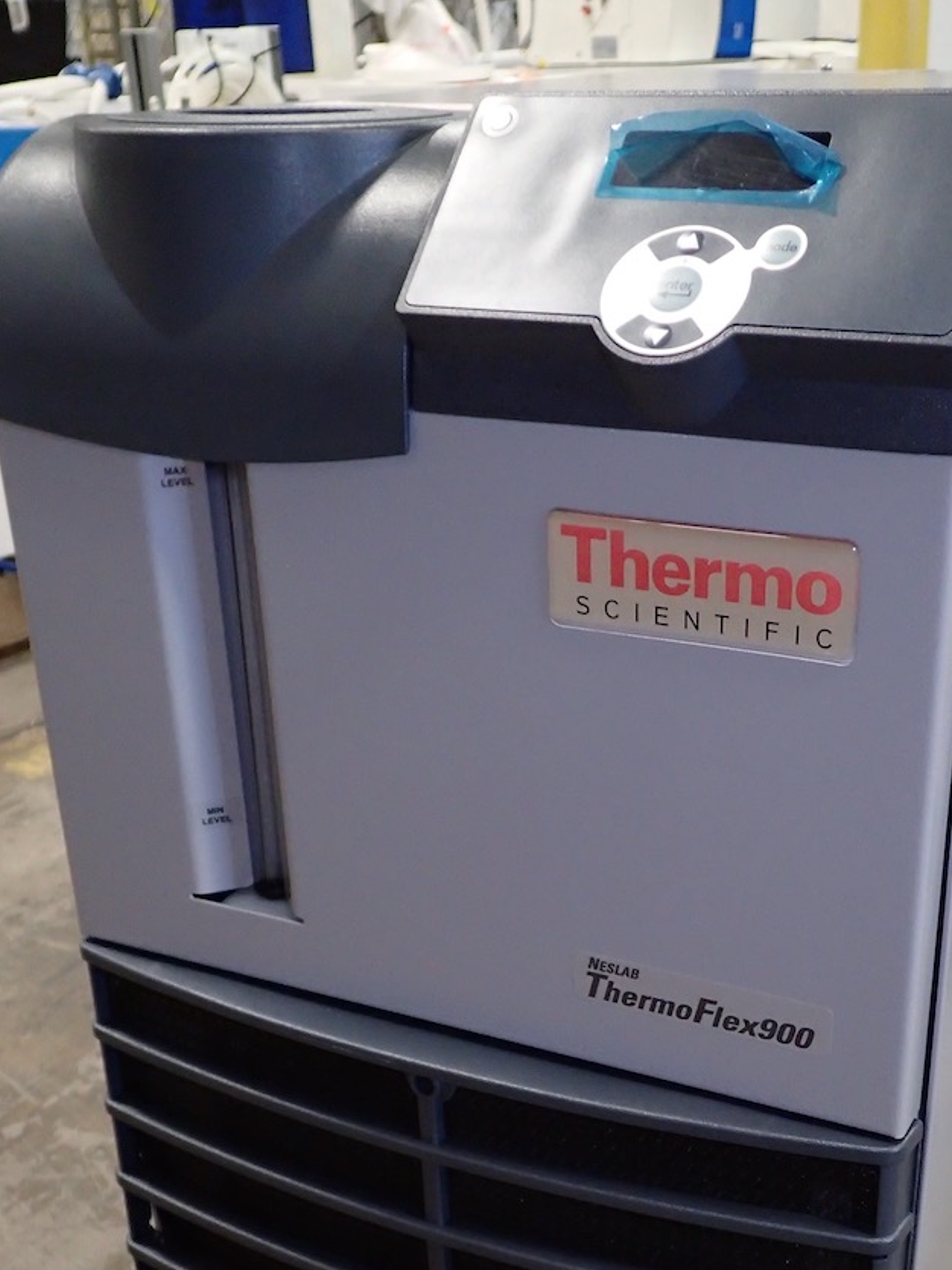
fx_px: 1687
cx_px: 554
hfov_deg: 31.5
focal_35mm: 46
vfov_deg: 40.4
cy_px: 908
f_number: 2.3
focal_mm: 5.5
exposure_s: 1/30
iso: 500
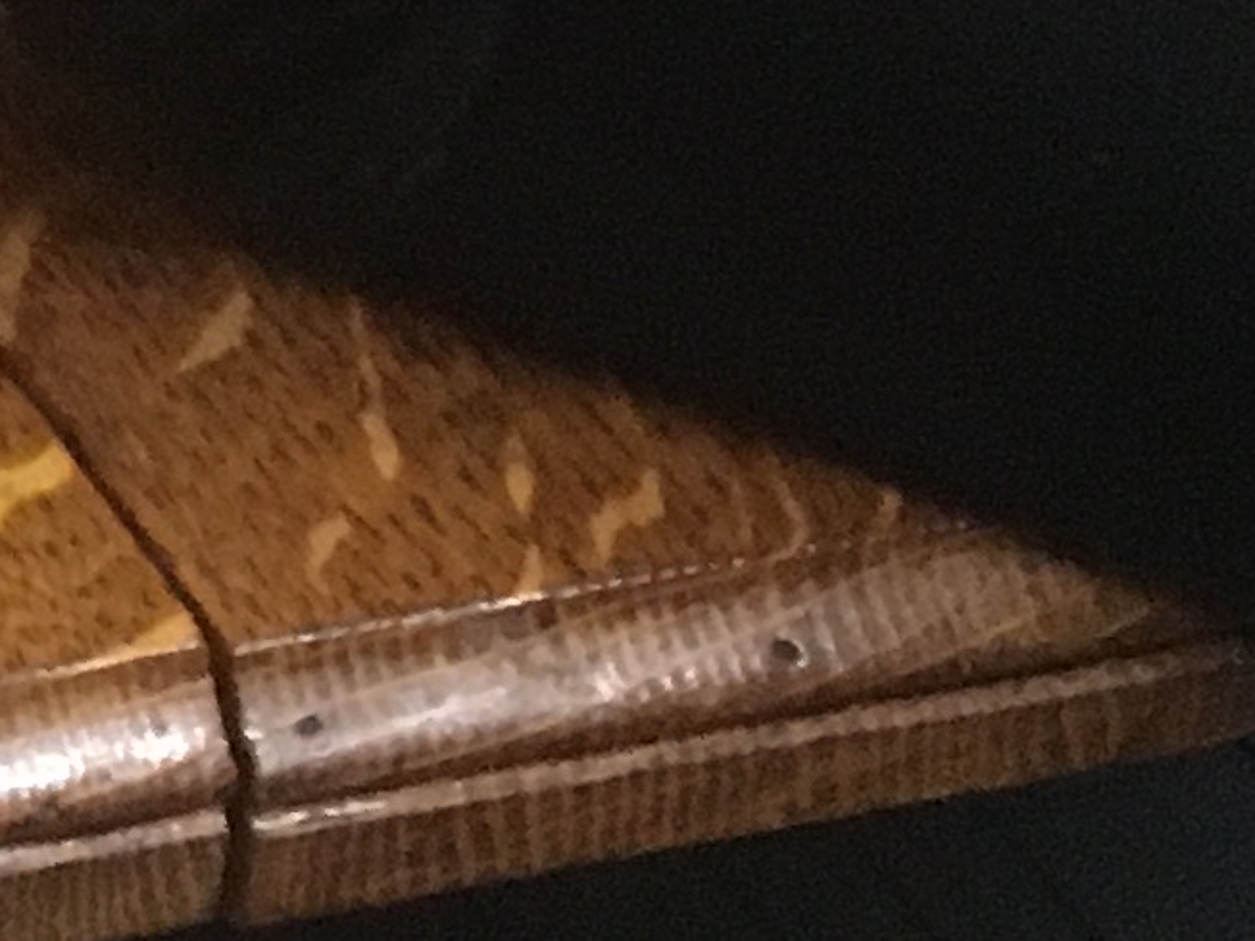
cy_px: -993
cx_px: -1484
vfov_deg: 7.9
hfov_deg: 10.0
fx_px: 6491
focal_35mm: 179
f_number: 2.2
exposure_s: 1/20
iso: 200
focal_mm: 4.15
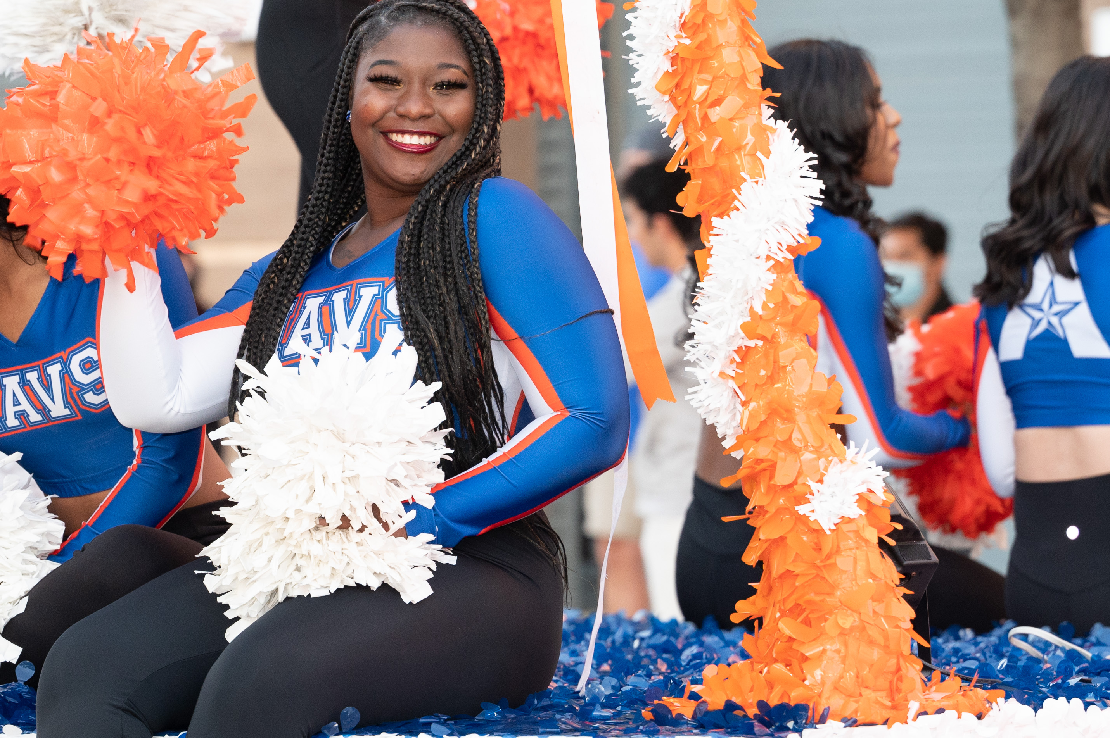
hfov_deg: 8.5
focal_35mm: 243
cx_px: 171
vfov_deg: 5.6
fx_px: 7487
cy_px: 280
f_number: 4
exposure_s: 1/200
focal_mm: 115
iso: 1250
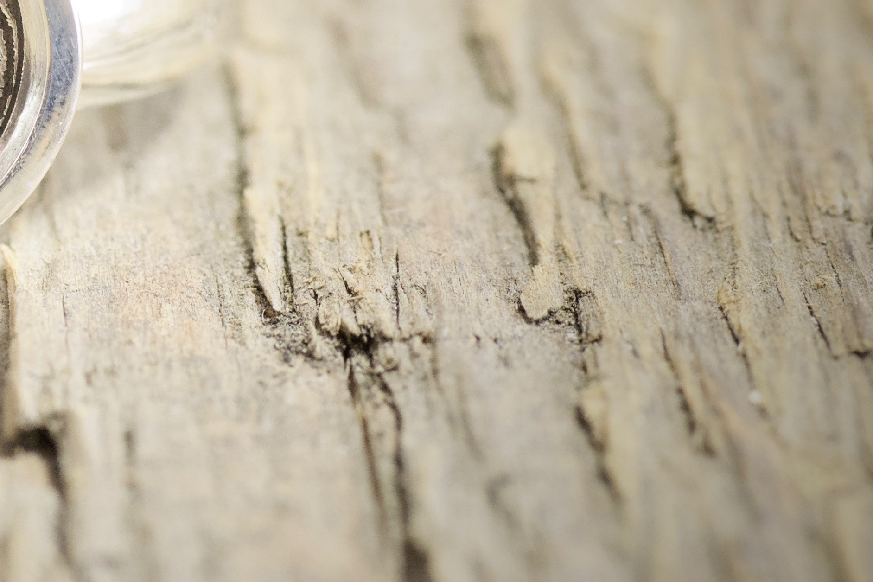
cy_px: 14
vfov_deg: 5.3
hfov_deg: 7.9
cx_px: -154
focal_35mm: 257
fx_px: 6231
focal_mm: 70
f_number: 11
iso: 800
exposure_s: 1/100
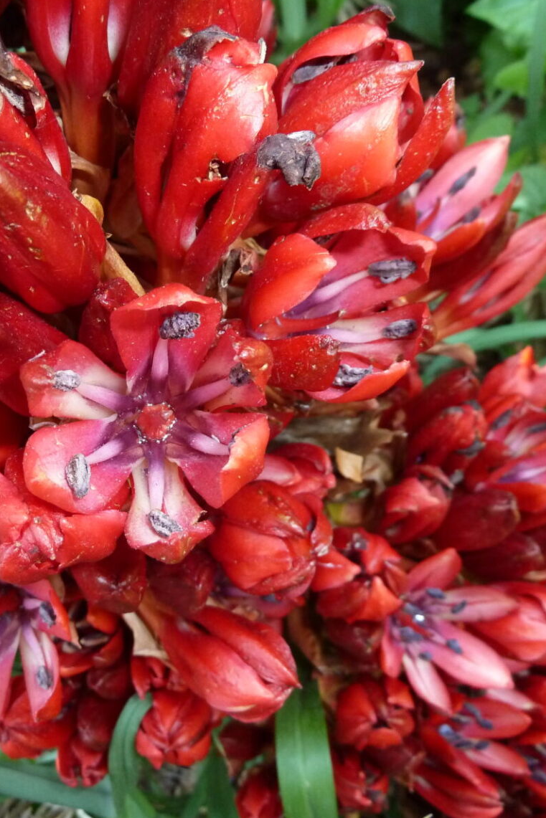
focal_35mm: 35
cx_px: 137
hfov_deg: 37.0
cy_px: 409
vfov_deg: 54.4
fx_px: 796
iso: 250
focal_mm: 4.1
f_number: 3.3
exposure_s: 1/30
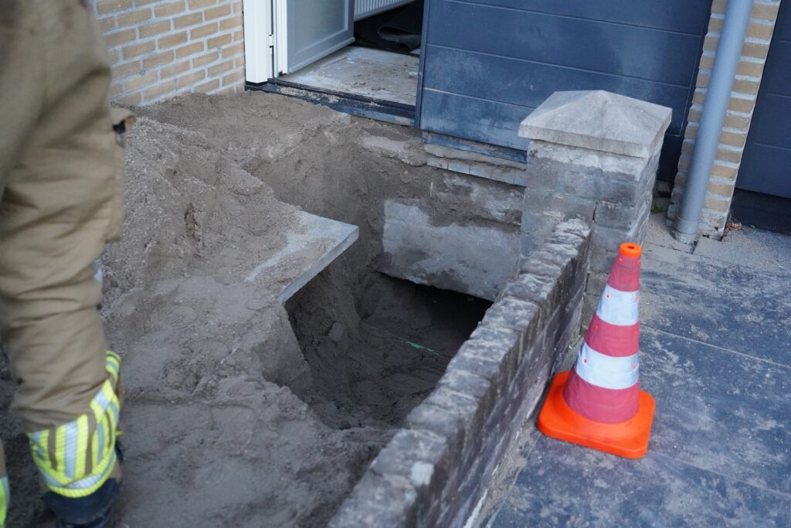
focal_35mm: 37
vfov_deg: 36.0
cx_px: 396
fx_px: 813
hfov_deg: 51.9
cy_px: 264
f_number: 4
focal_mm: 37
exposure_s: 1/160
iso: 10000
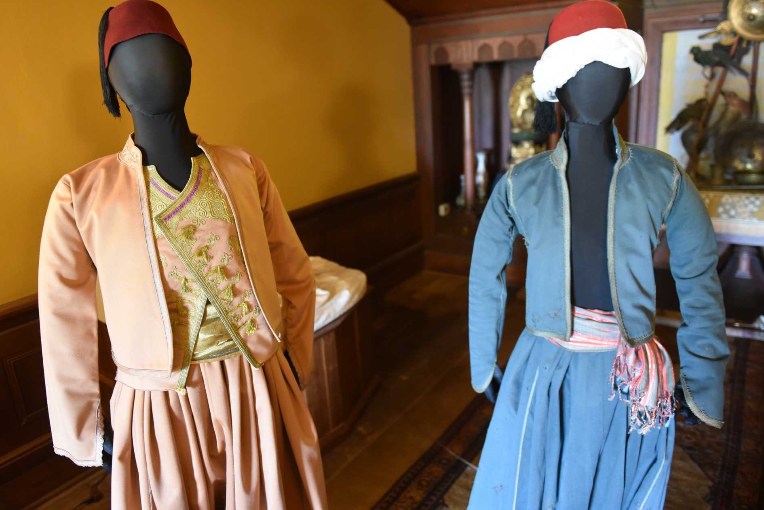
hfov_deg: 69.3
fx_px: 552
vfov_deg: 49.6
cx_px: 365
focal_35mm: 26
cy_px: 247
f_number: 2.8
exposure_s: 1/25
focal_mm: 24
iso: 3200
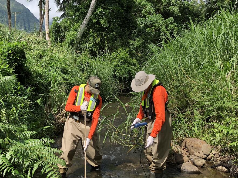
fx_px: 302
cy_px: 79
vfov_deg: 32.8
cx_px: 68
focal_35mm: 44
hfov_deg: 42.0
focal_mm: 3.99
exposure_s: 1/842
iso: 20
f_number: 1.8
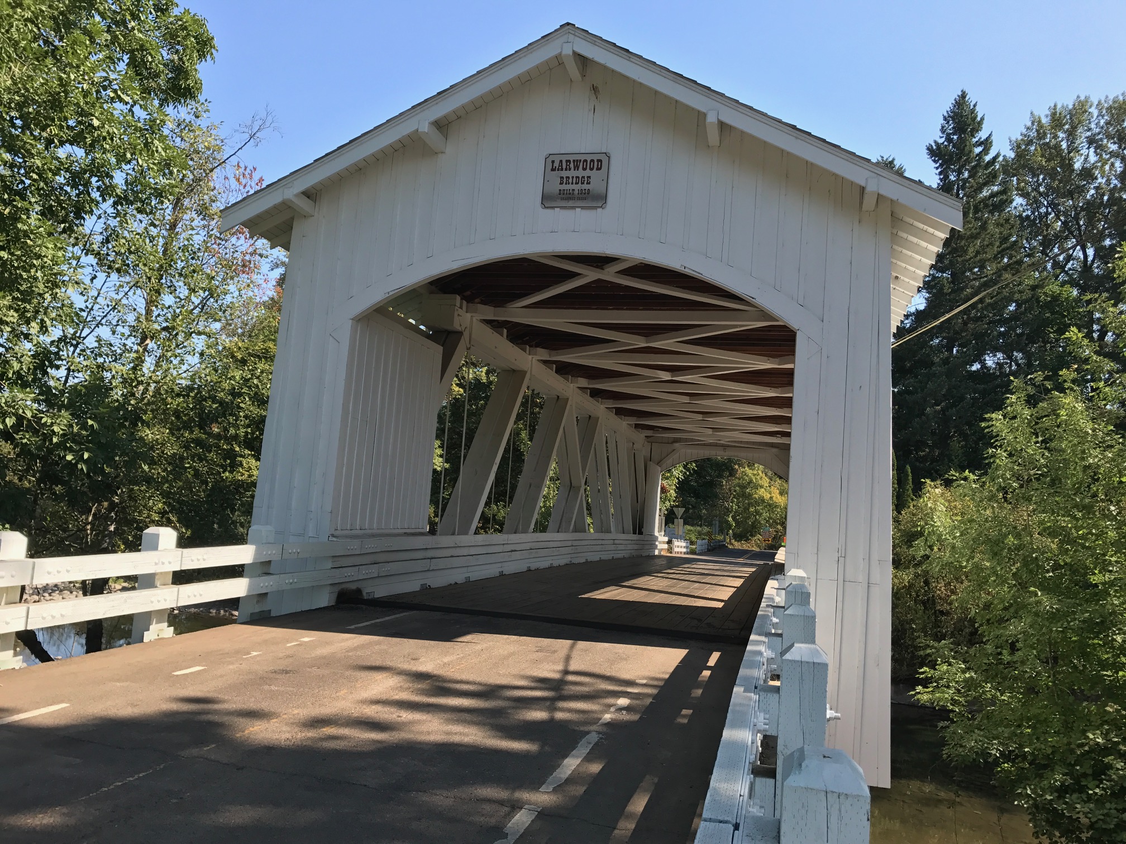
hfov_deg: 63.4
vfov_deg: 49.7
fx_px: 911
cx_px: 563
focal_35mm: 28
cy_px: 422
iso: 20
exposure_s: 1/1018
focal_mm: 3.99
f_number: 1.8
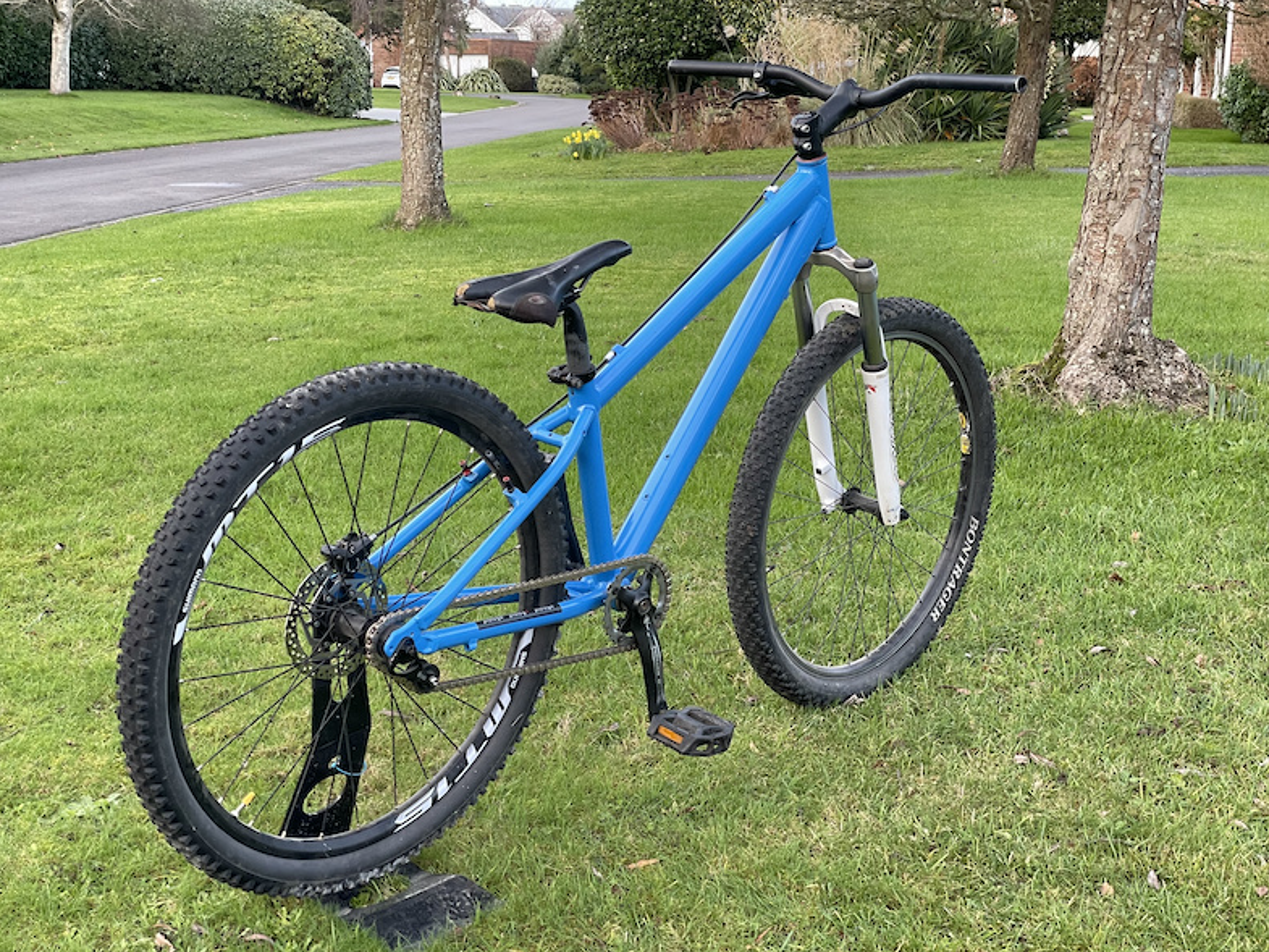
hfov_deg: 36.2
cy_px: 469
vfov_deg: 27.5
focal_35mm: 53
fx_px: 1943
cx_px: 630
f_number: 2
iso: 125
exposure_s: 1/122
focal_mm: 6
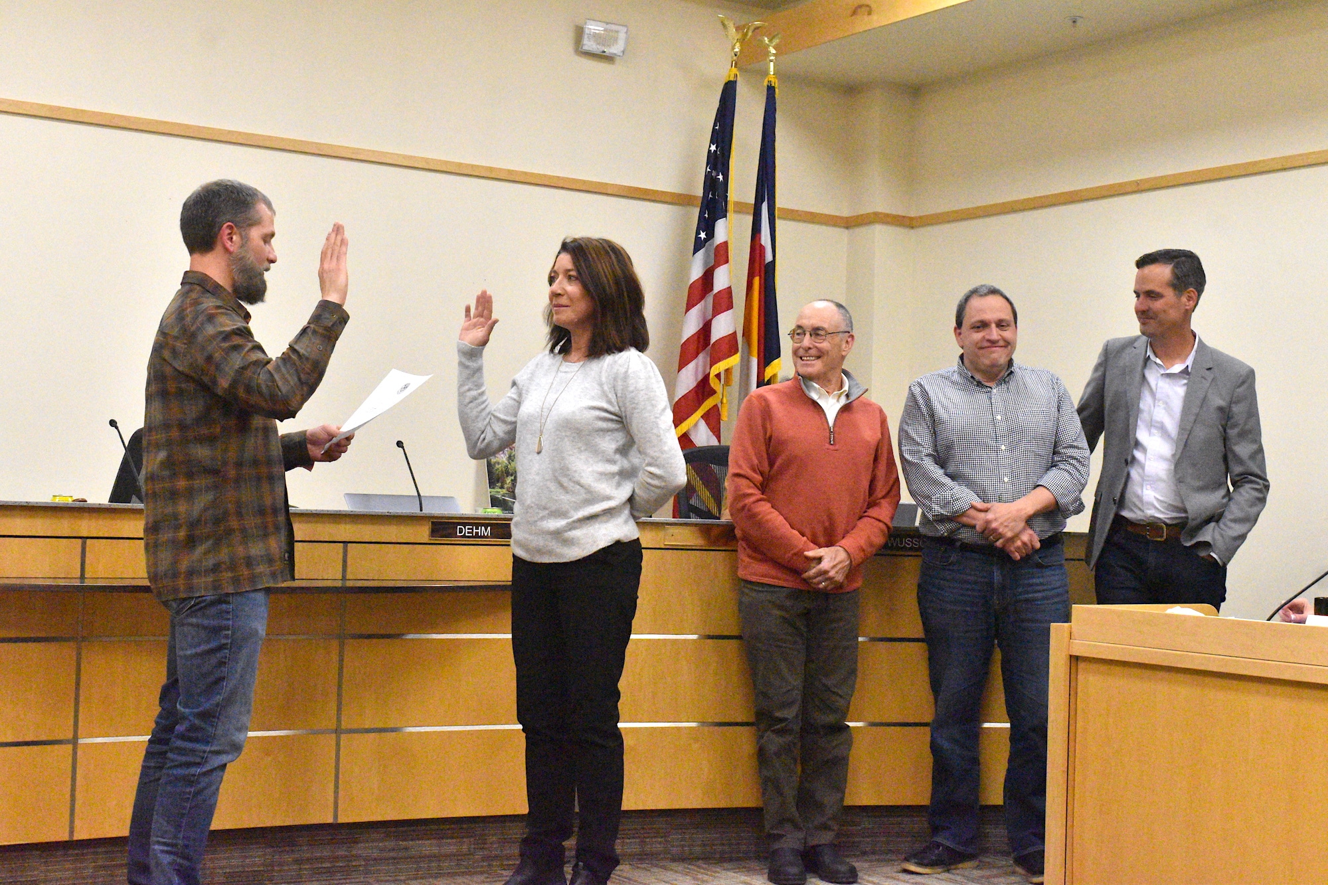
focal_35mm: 51
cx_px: 664
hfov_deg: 38.9
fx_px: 1881
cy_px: 442
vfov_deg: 26.5
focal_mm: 34
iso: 12800
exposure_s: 1/250
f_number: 8
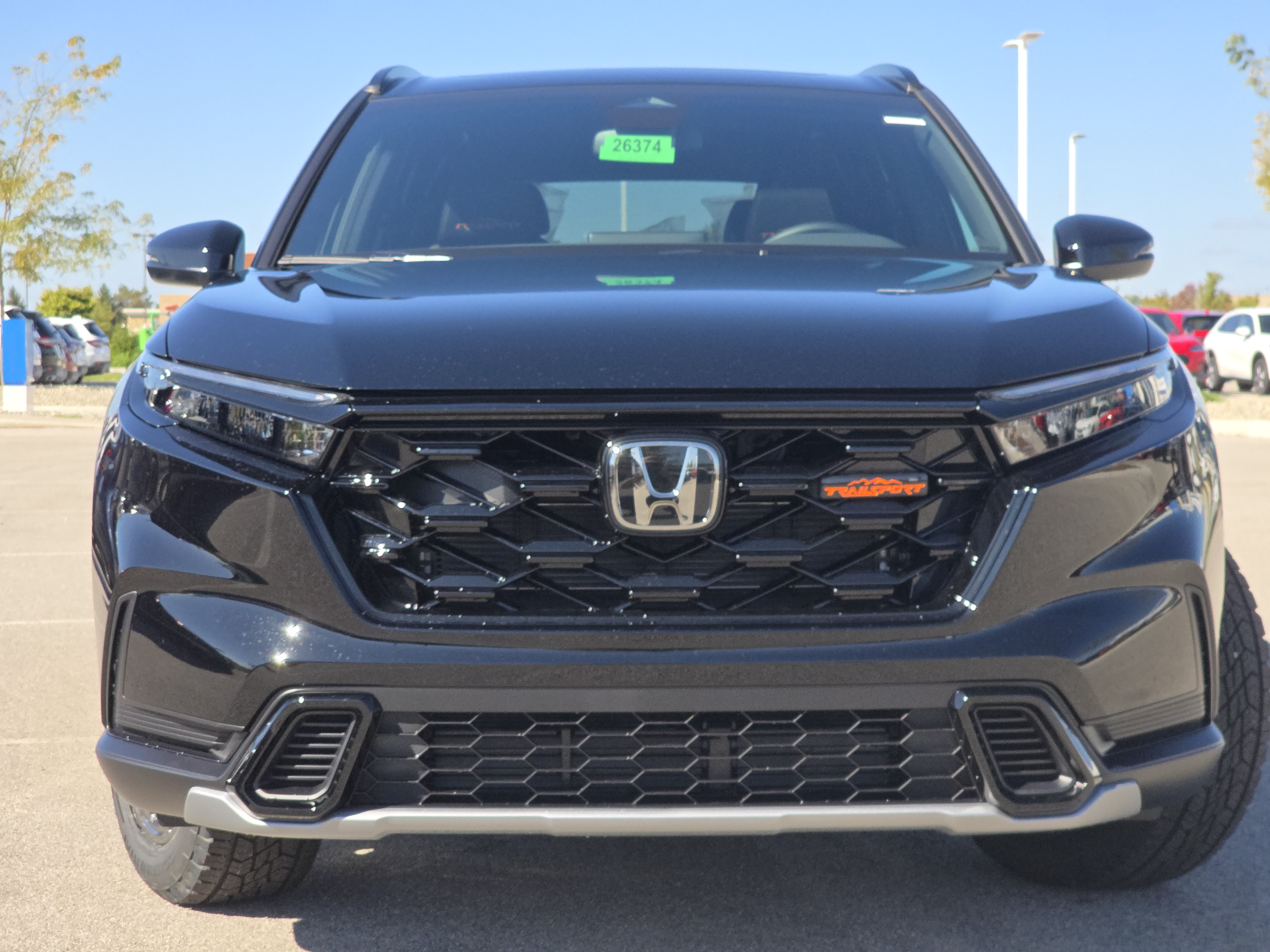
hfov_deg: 28.2
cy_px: 476
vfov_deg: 21.3
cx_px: 635
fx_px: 2531
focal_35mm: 69
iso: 50
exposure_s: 1/1099
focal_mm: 7.9
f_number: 2.4
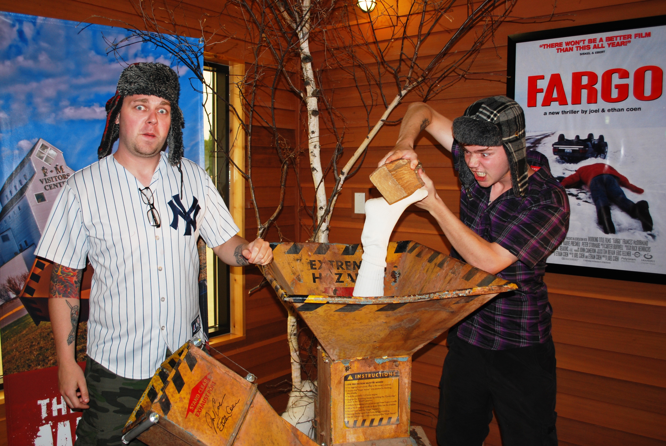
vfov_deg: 40.1
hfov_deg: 57.2
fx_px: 611
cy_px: 223
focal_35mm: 33
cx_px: 333
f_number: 4
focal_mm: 22
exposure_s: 1/60
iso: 200
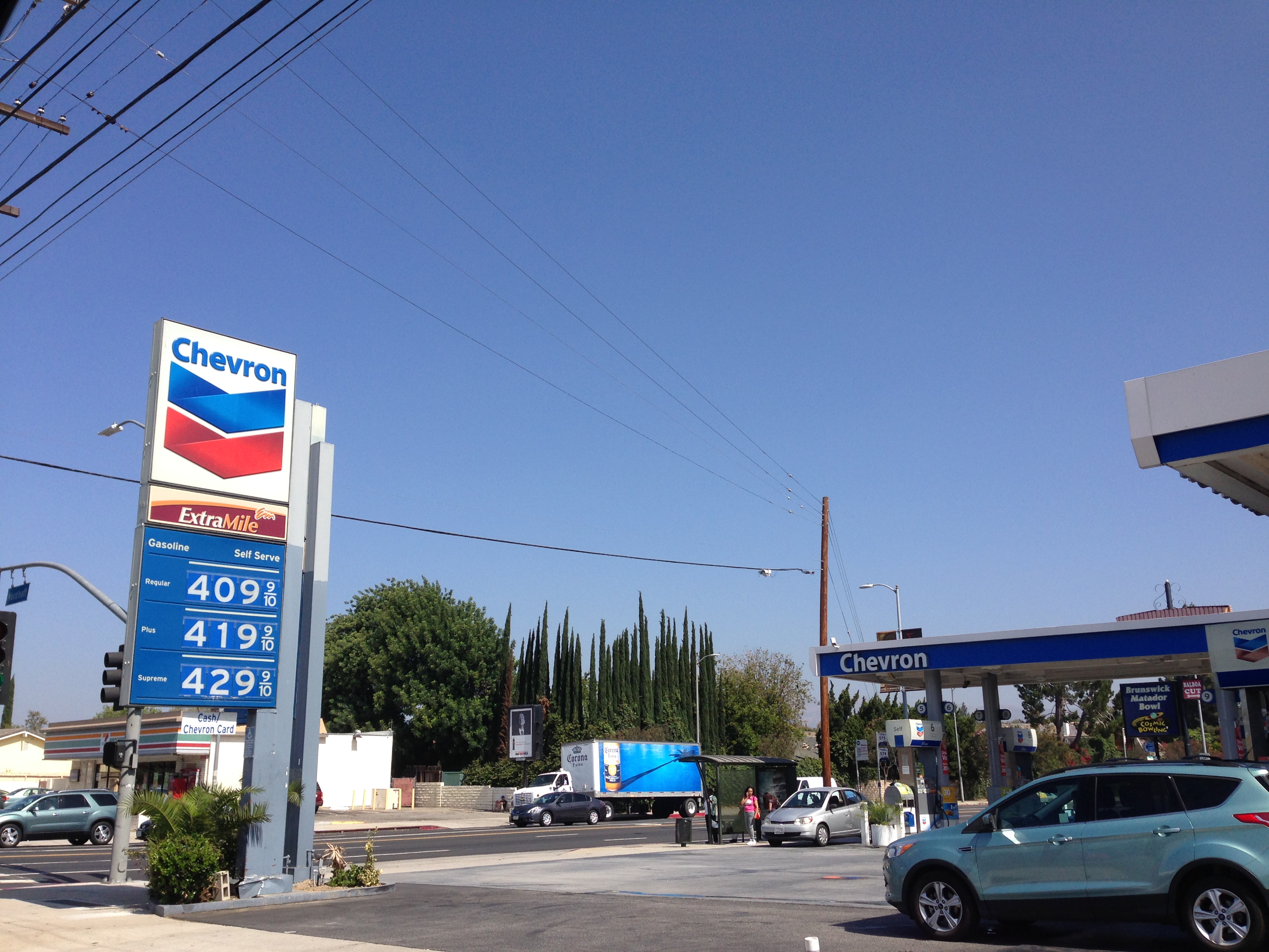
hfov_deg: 55.4
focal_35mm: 33
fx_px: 1210
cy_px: 476
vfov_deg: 42.9
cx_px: 634
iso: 50
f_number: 2.4
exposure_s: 1/1466
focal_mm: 4.12
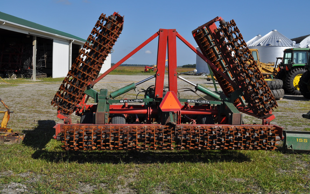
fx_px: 338
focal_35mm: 40
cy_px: 93
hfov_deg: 49.3
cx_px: 156
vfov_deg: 32.0
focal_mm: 26
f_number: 10
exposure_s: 1/400
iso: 200
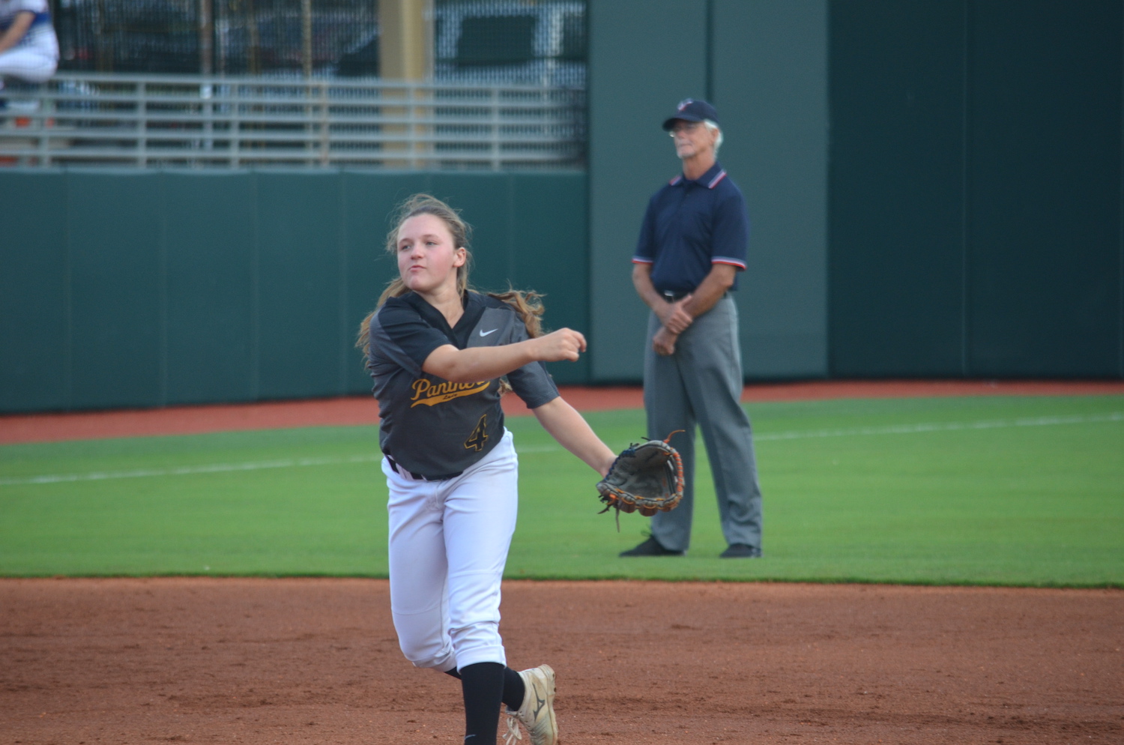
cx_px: 562
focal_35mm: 330
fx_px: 10284
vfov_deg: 4.1
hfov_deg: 6.3
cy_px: 372
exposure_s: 1/1000
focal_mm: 220
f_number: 5.3
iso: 720
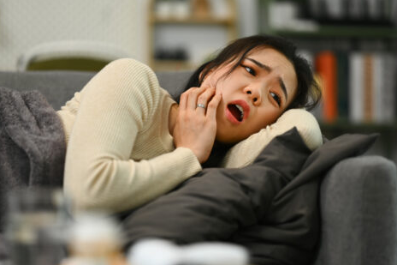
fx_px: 970
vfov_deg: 15.5
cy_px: 136
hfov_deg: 23.1
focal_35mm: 88
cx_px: 197
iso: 400
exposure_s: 1/250
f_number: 1.8
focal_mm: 85
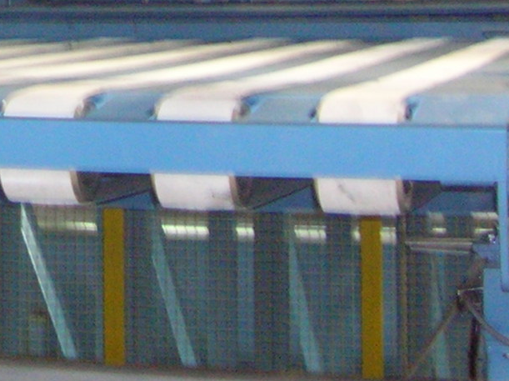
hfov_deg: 14.4
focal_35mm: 131
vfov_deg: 10.6
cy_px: -301
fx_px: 1924
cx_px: -178
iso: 200
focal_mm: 5.8
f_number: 2.8
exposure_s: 1/5.7
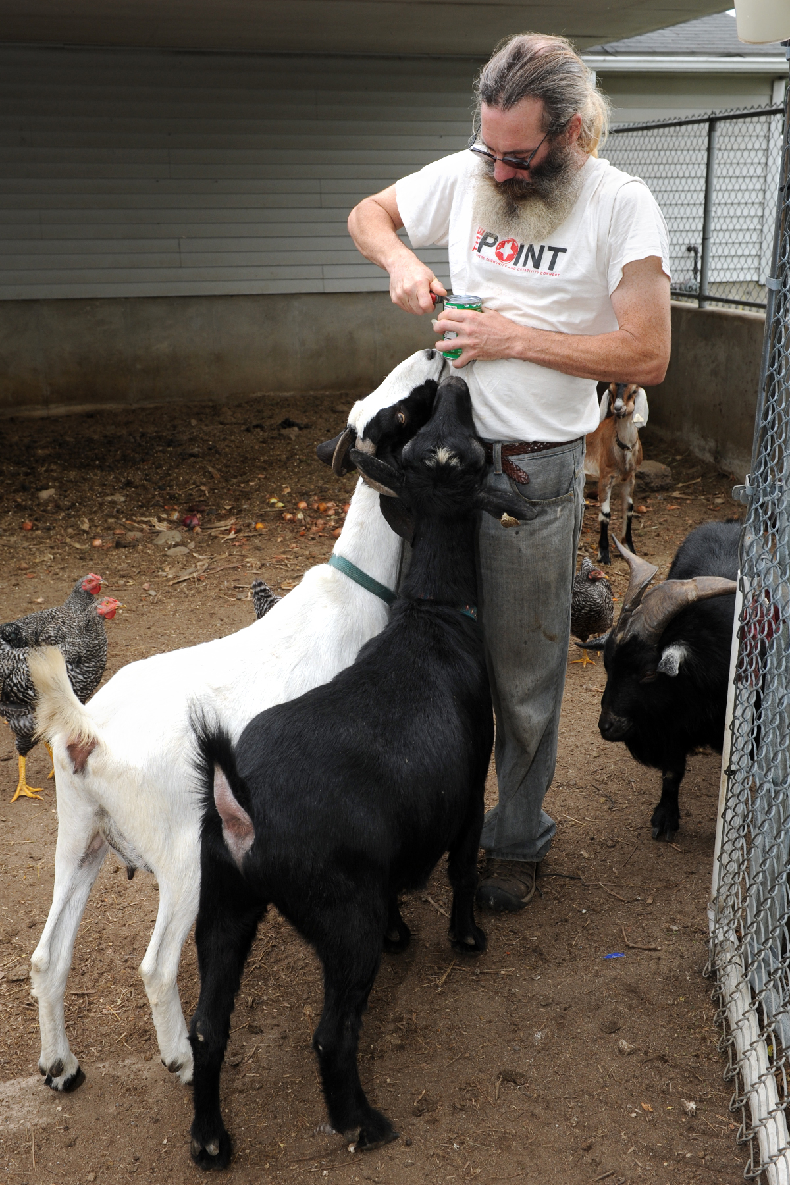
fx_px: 1119
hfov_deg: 38.9
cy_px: 592
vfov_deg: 55.8
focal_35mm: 34
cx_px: 395
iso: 400
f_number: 8
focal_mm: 34
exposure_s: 1/200
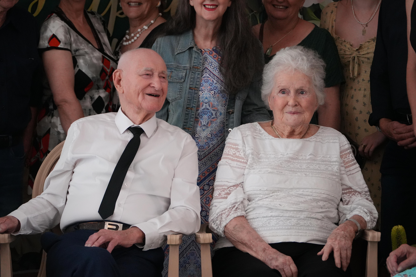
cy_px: 138
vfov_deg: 12.3
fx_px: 1283
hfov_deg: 18.4
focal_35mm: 111
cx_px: 208
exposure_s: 1/250
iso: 3200
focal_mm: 74
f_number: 4
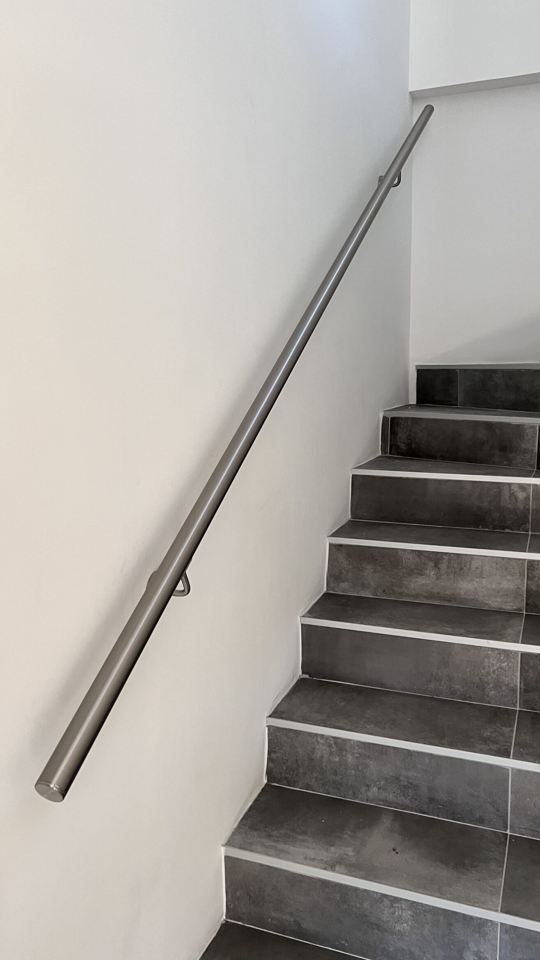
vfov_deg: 62.6
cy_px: 459
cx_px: 237
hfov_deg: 37.7
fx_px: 789
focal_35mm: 31
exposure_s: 1/67
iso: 125
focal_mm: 5.7
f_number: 1.5
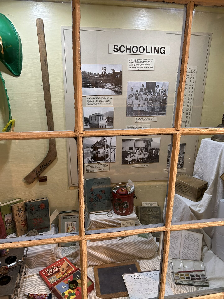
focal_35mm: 26
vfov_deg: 67.3
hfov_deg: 53.1
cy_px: 150
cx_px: 112
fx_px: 224
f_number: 1.5
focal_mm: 5.7
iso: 160
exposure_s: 1/60
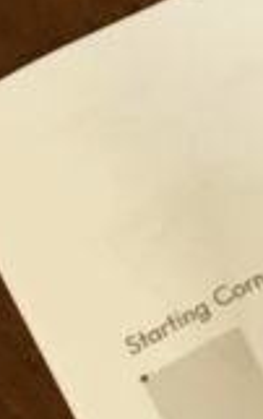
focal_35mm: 195
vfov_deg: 10.7
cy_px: 195
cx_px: 1224
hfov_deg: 5.4
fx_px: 2230
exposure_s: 1/33
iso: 80
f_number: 2.2
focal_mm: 4.15
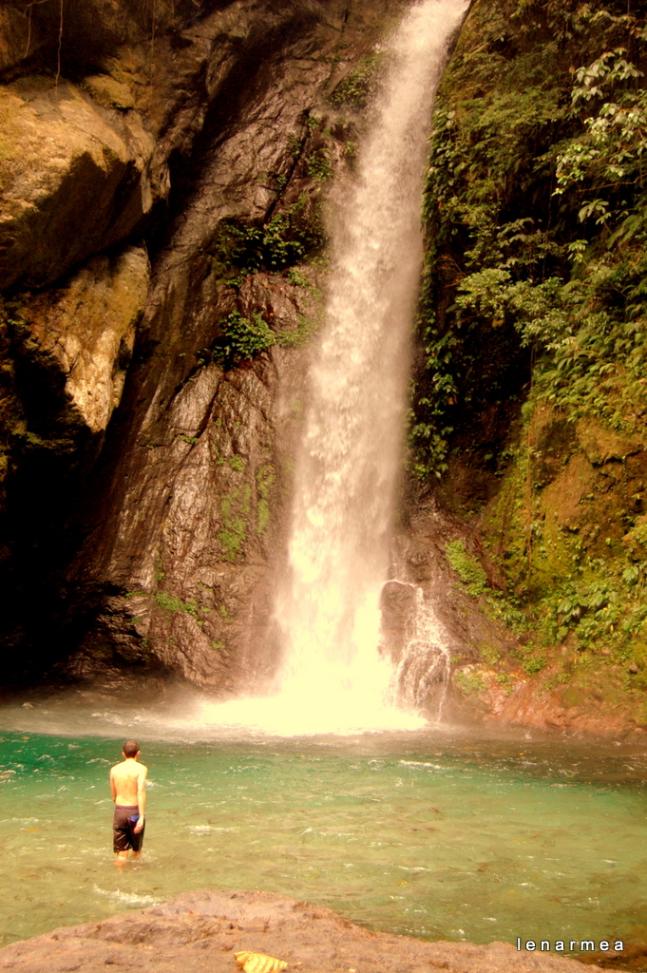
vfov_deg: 46.4
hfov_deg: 31.8
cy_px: 486
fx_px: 1134
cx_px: 324
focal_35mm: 42
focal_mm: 28
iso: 400
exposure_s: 1/160
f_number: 4.2
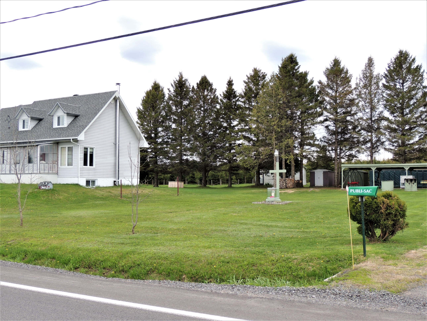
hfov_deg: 52.6
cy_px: 160
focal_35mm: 35
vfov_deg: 40.7
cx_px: 214
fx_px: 432
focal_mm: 6.2
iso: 100
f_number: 3.3
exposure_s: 1/320
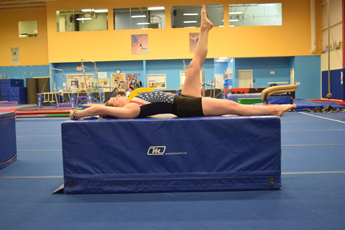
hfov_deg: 46.4
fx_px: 402
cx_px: 172
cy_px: 115
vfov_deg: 31.9
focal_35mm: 42
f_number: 4.2
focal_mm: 28
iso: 3200
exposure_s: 1/125
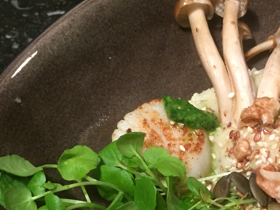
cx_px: 223
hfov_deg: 32.9
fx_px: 461
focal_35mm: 57
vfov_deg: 25.4
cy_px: 152
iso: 250
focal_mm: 4.15
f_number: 2.2
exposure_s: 1/33
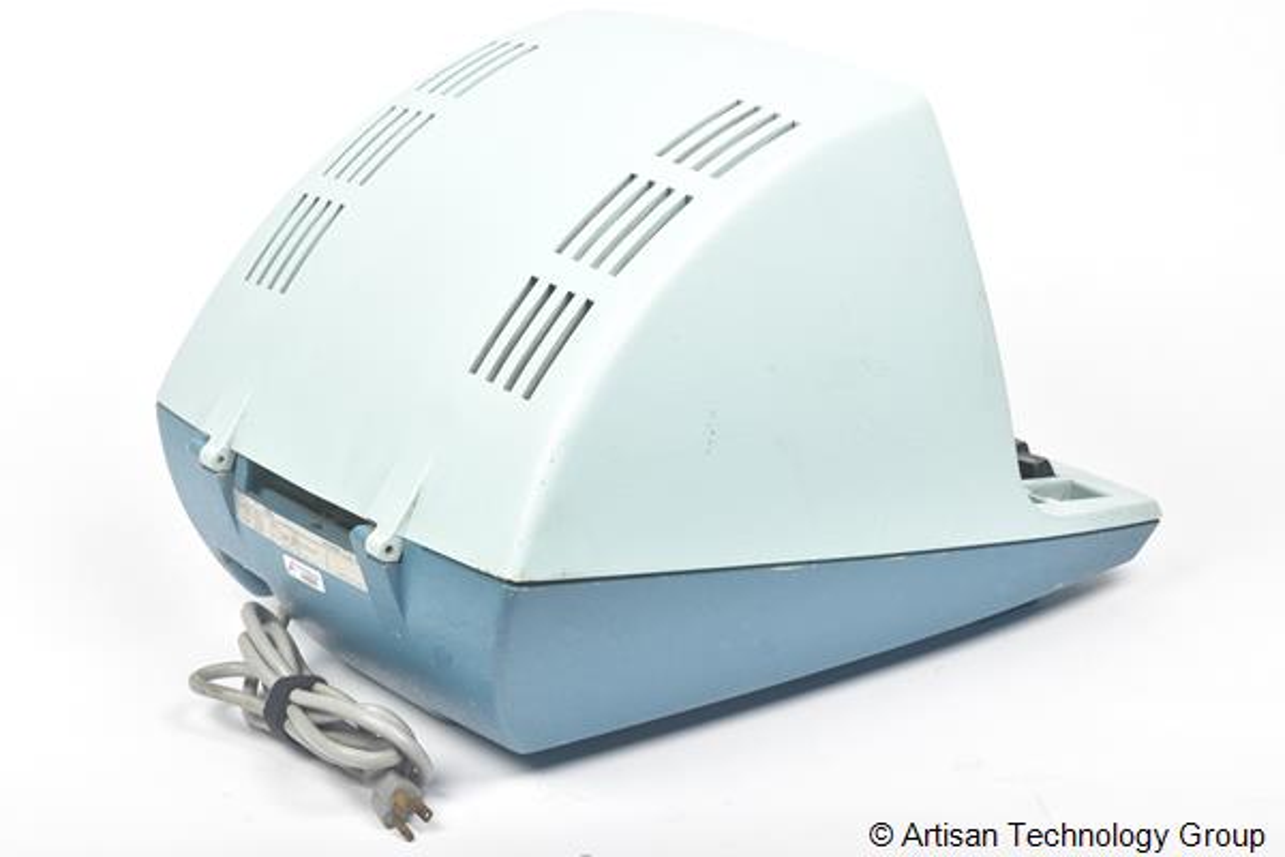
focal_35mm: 63
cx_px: 642
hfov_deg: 31.9
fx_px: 2249
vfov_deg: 21.6
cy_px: 428
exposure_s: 1/200
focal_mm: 42
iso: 200
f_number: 13
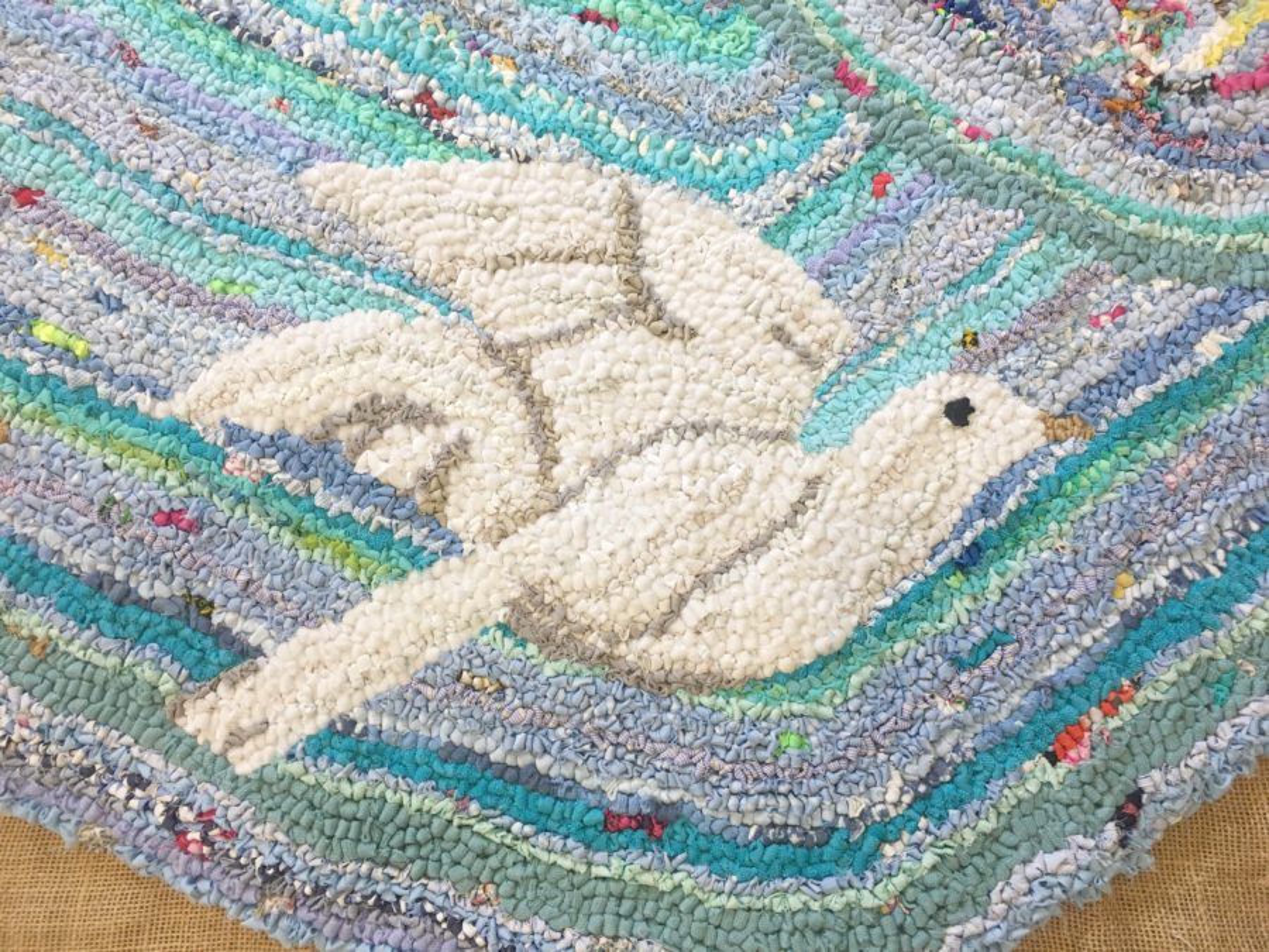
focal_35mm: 29
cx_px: 634
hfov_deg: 61.7
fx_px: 1063
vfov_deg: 48.2
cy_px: 476
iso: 80
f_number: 2.2
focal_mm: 4.15
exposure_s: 1/33
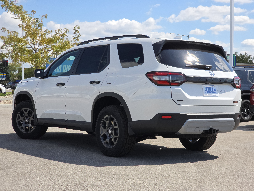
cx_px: 127
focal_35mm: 69
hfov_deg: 28.2
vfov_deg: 21.3
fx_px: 506
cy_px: 96
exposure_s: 1/2105
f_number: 2.4
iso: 50
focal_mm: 7.9
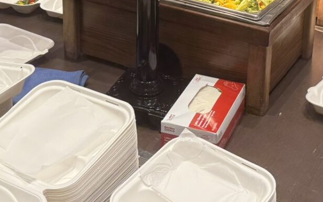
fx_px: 695
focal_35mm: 79
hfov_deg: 26.1
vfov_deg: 15.8
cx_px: 193
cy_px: -47
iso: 250
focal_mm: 6.76
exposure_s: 1/120
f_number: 1.78
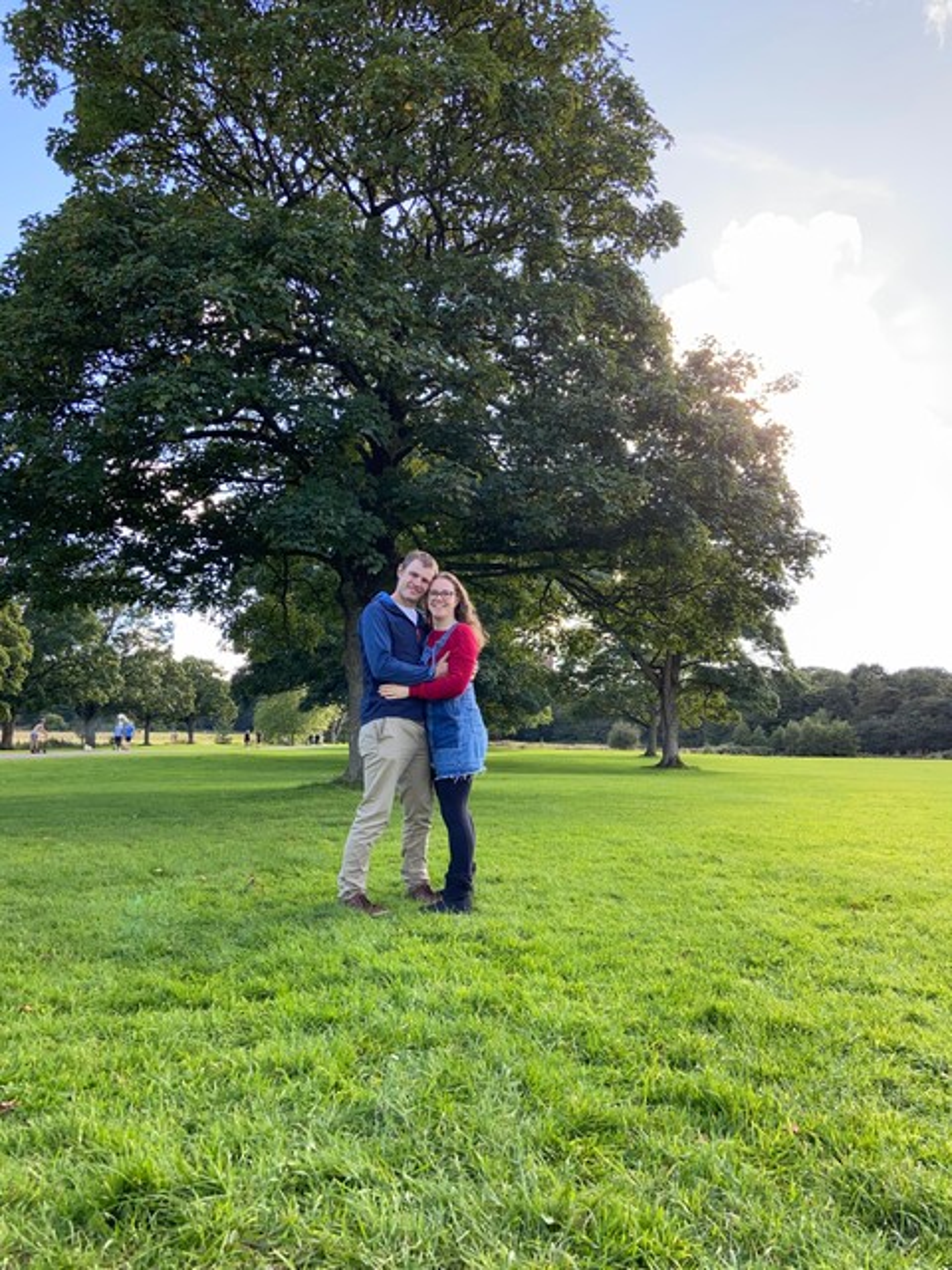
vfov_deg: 67.3
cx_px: 476
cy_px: 635
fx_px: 953
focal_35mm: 26
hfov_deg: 53.1
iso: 32
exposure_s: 1/404
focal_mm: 4.25
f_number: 1.8
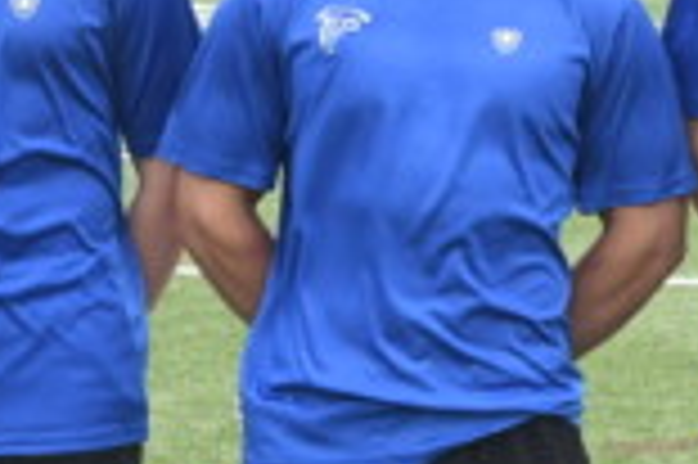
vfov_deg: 6.3
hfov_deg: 9.4
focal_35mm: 218
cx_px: 617
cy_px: 268
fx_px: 4222
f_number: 11
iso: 800
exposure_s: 1/250
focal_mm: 22
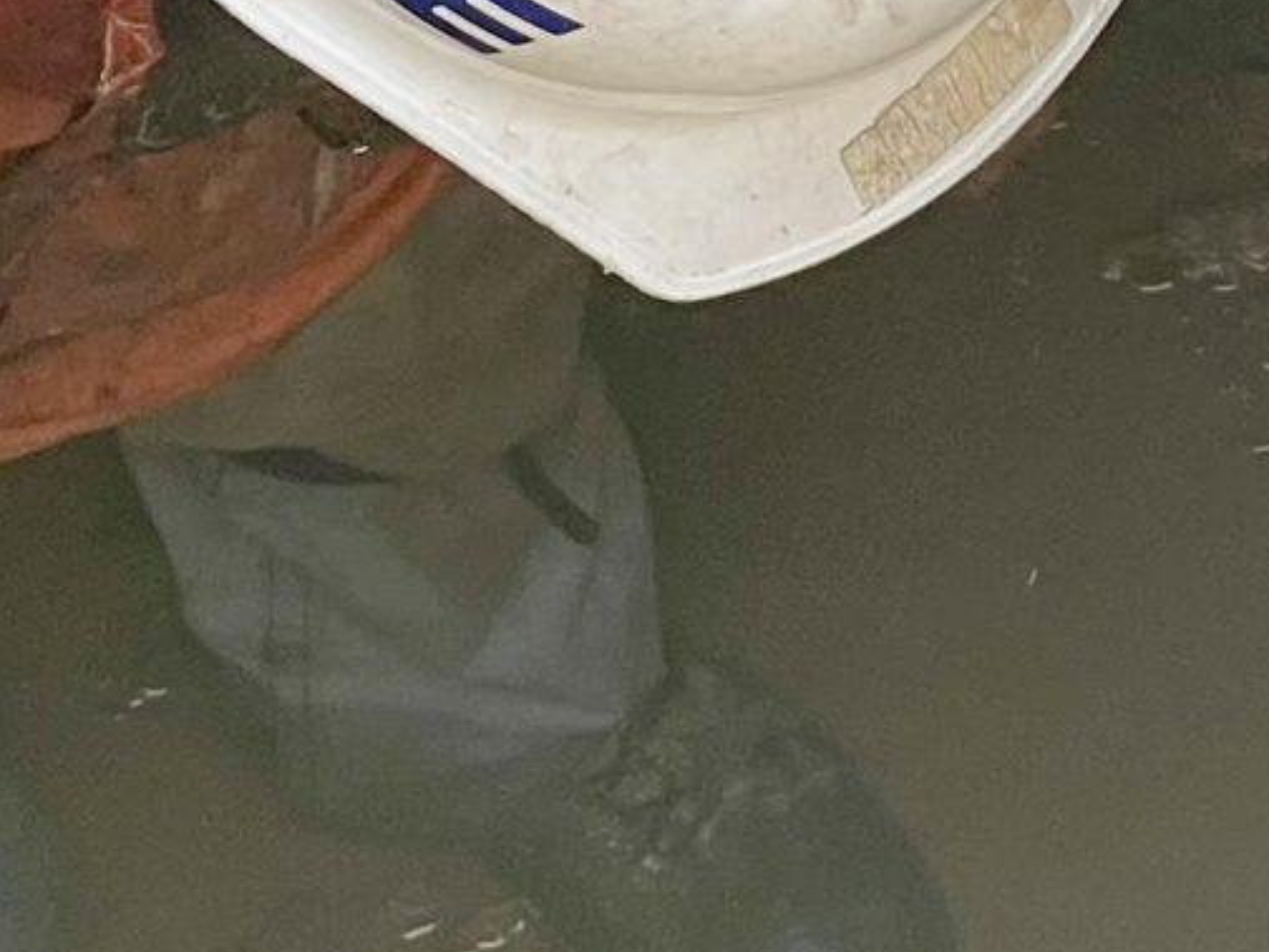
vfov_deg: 5.6
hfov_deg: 7.5
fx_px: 9678
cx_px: 1045
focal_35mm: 264
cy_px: 547
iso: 32
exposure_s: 1/99
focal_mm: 6
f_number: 2
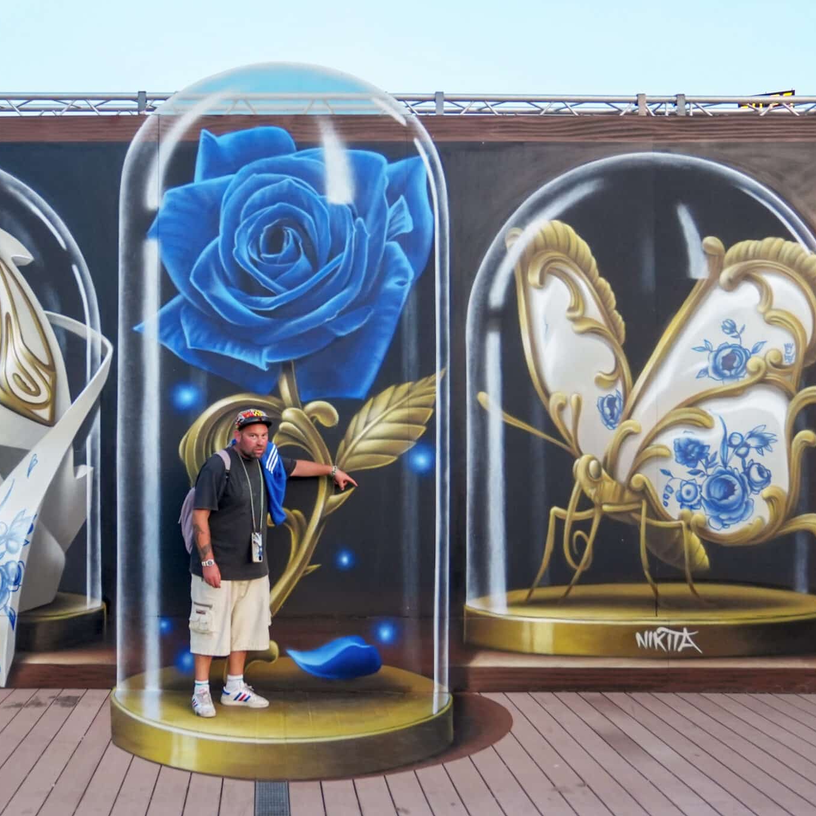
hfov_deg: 44.4
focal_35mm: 37
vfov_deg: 44.9
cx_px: 288
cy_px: 408
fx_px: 987
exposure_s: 1/160
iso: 2500
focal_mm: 29
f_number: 2.8
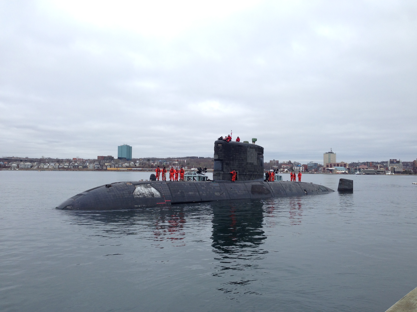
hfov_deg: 55.4
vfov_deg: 42.9
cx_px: 208
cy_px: 156
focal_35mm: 33
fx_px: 398
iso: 50
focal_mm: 4.12
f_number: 2.4
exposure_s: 1/321
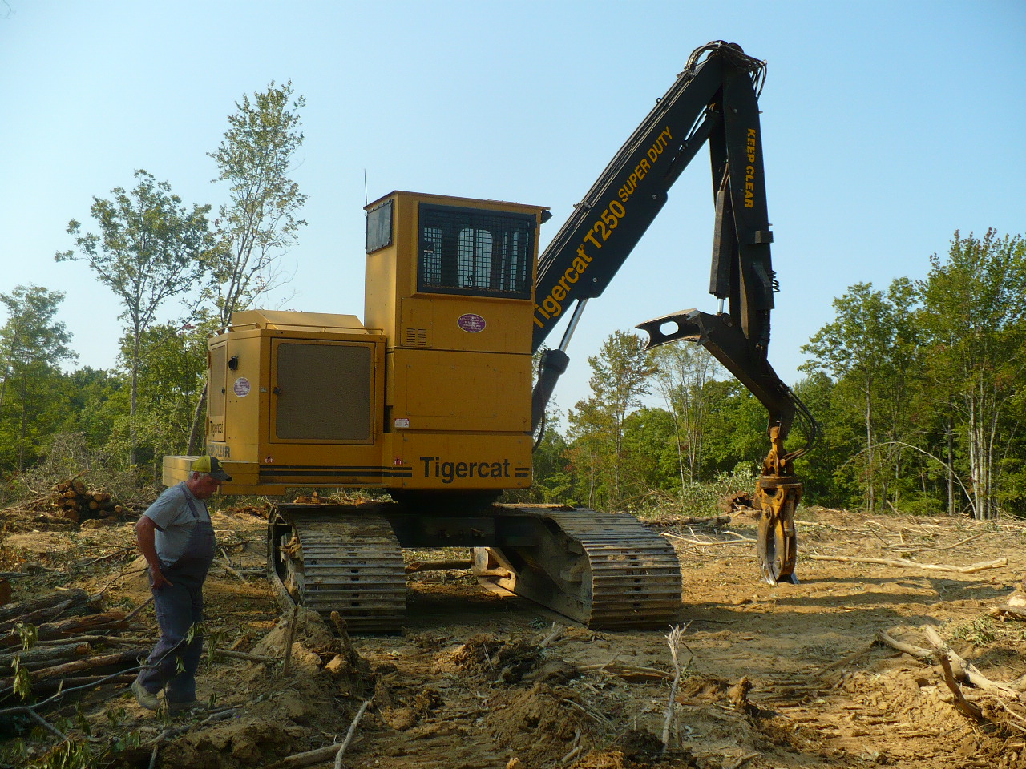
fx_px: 1097
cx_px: 513
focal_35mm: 37
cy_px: 384
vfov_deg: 38.7
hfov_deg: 50.1
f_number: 2.8
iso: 100
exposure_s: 1/1000
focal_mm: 6.1
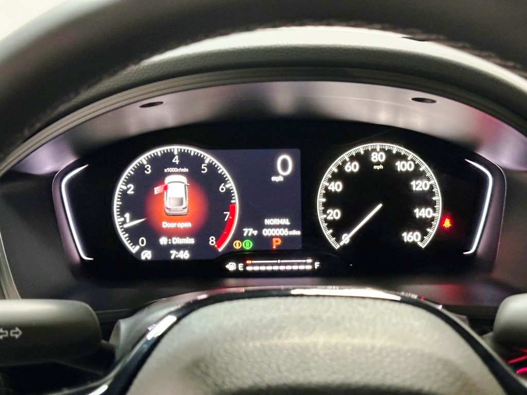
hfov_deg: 39.7
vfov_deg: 30.3
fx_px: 731
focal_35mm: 48
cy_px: 198
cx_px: 264
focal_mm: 6.86
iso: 640
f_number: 1.78
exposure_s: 1/30
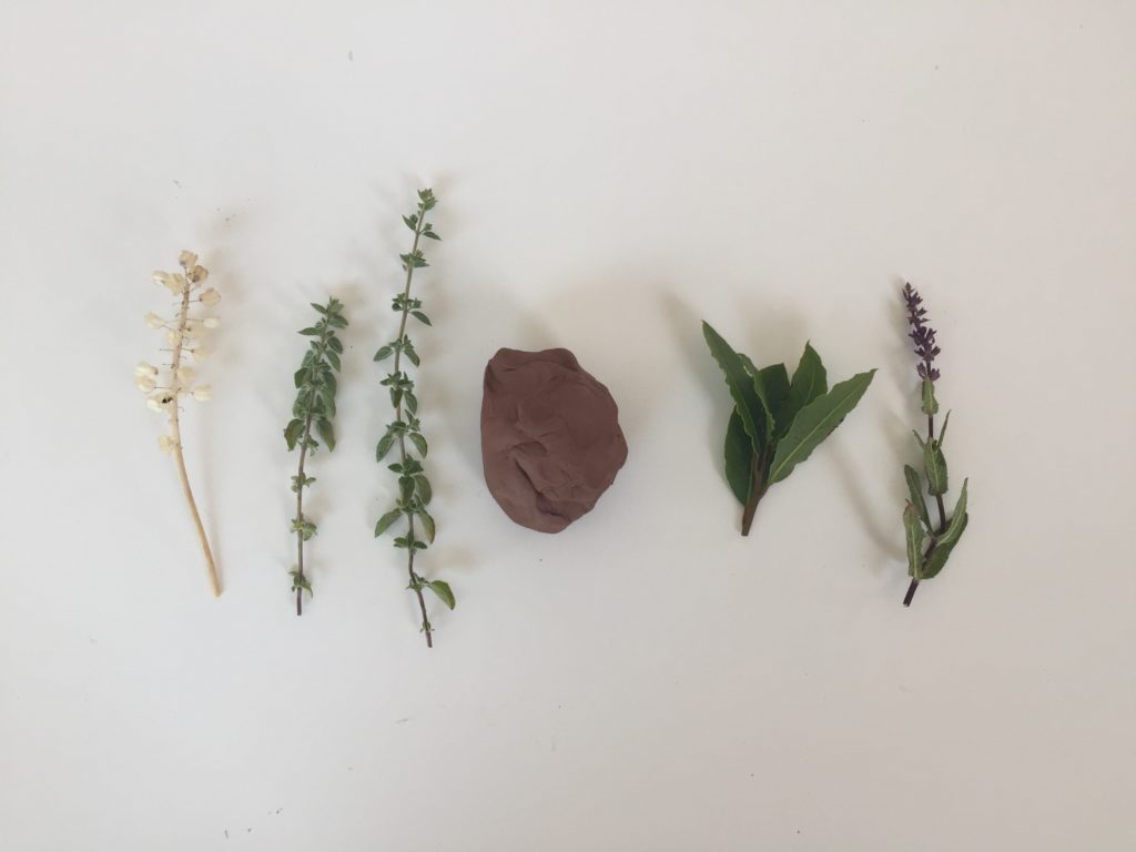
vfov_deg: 48.2
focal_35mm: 29
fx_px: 952
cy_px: 426
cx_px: 568
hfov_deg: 61.7
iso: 40
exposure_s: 1/100
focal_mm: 4.15
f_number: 2.2
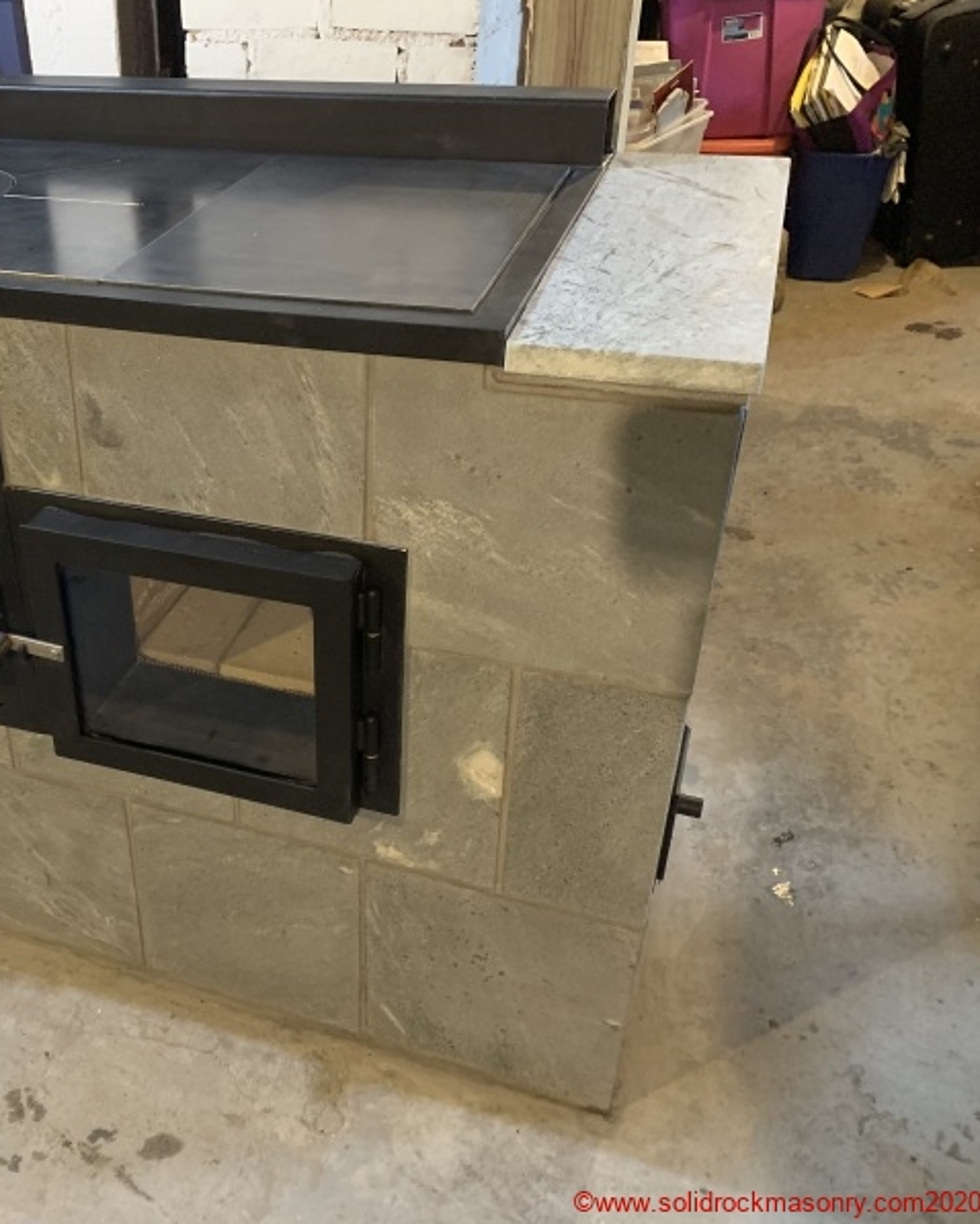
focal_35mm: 34
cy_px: 613
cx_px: 236
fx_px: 1232
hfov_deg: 42.0
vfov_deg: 52.8
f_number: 1.8
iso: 800
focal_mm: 4.25
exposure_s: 1/30
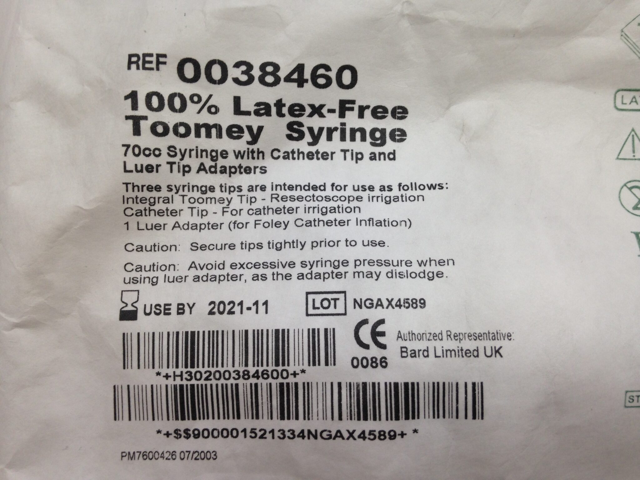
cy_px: 240
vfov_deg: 42.9
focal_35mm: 33
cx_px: 320
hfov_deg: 55.4
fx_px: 610
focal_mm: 4.12
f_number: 2.4
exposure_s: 1/60
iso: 50
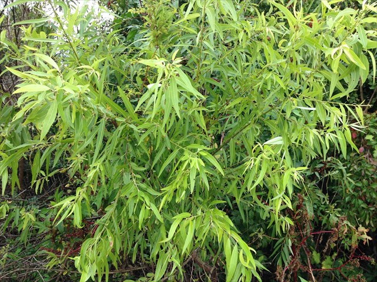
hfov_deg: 55.4
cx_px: 188
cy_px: 141
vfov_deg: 42.9
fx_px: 359
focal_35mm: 33
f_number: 2.4
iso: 50
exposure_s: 1/181
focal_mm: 4.12
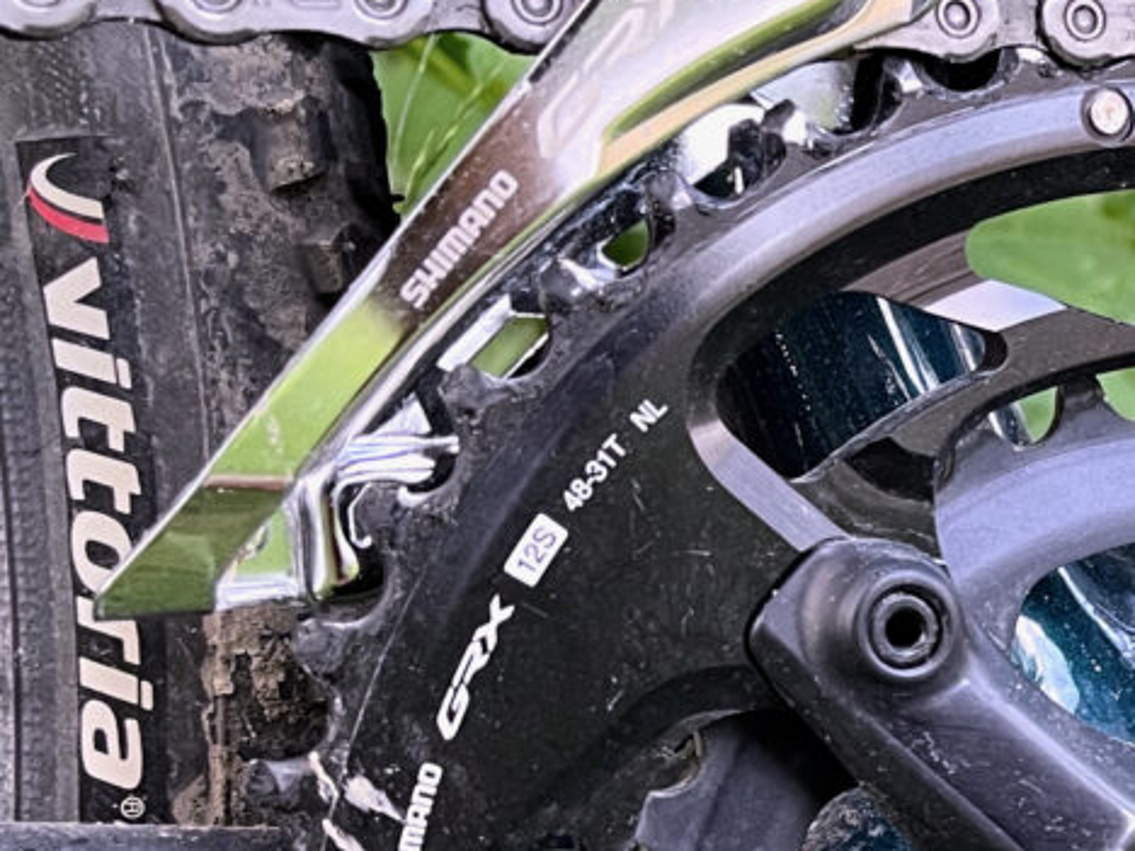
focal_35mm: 82
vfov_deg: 17.6
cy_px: 856
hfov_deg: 21.5
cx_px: 1475
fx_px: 2689
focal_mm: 5.1
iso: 125
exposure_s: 1/88
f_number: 1.6
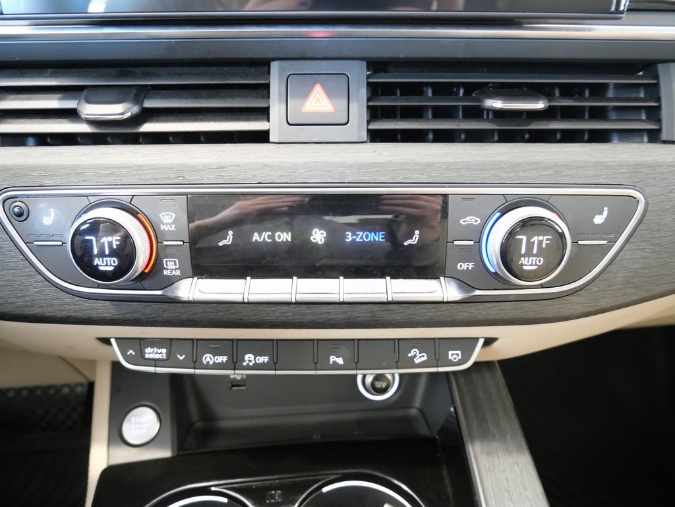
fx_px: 468
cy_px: 254
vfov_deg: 56.8
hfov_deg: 71.6
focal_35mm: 24
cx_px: 338
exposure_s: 1/8
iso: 3200
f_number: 3.5
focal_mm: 12
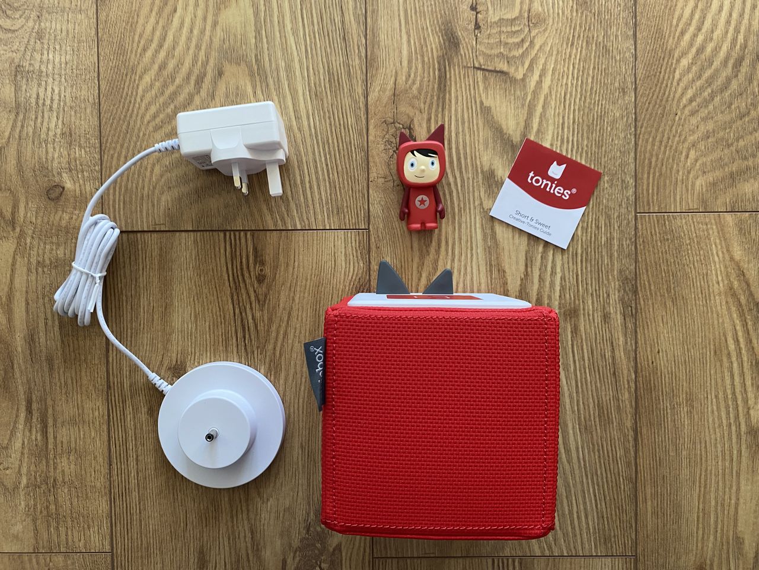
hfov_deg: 67.3
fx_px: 570
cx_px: 380
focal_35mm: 26
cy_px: 285
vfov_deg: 53.1
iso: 125
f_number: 1.8
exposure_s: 1/64
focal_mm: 4.25
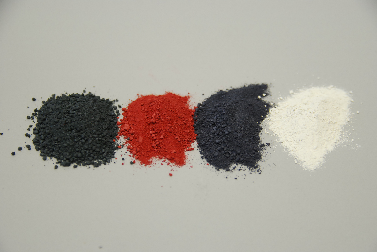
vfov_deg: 14.1
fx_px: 1022
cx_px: 188
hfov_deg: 20.9
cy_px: 126
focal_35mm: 98
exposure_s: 1/13
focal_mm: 65
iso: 640
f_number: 5.3
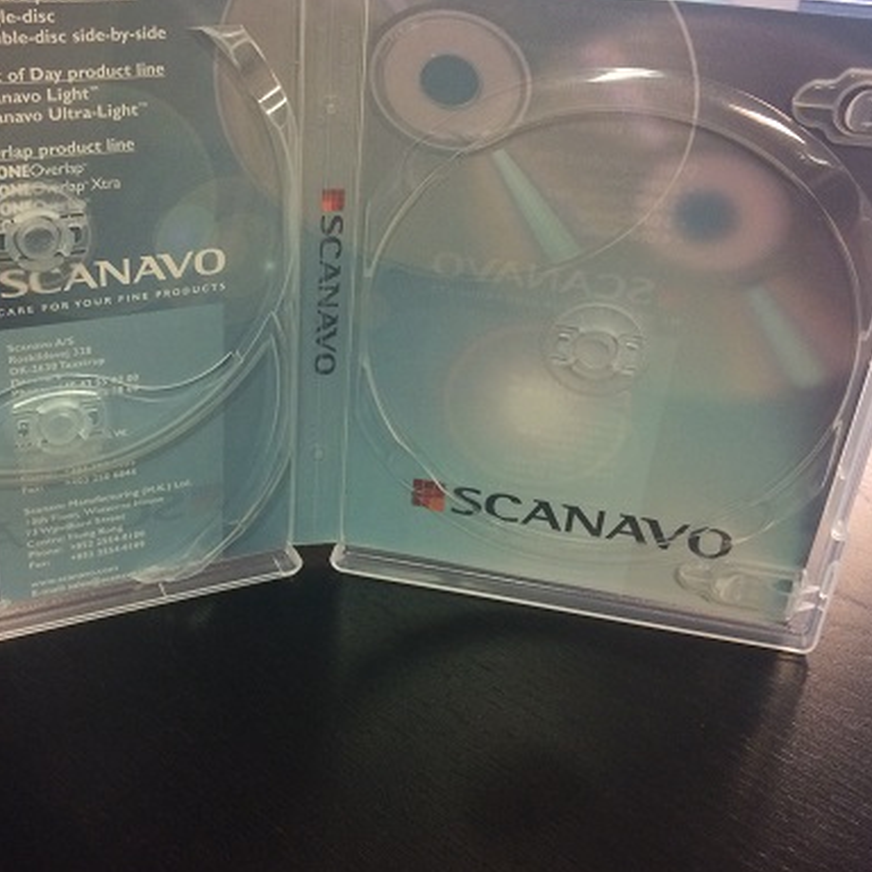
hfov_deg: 41.6
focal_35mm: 40
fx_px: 1140
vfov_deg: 41.9
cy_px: 427
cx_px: 332
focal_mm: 4.15
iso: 200
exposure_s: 1/30
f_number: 2.2
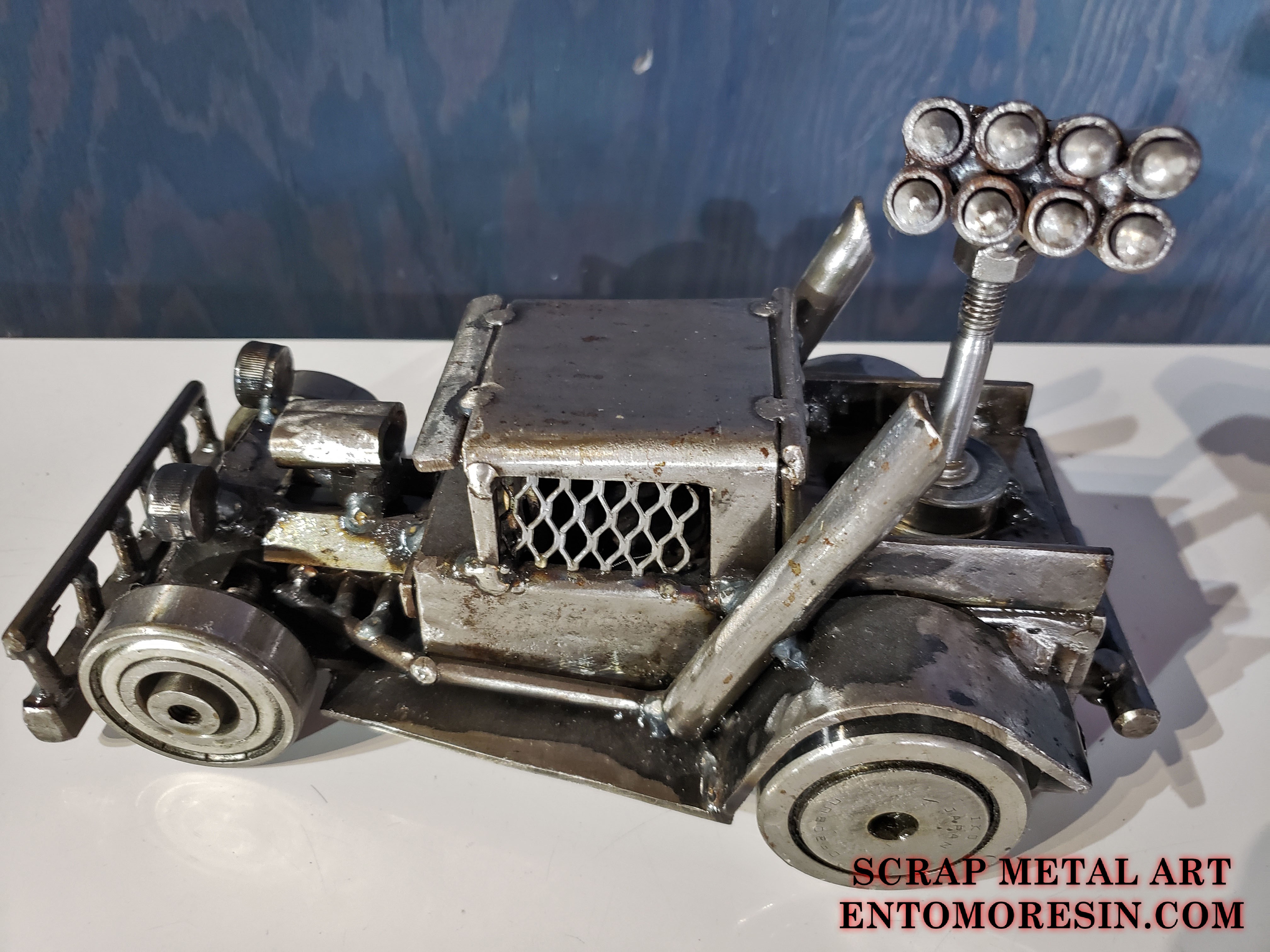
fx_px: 954
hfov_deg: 67.3
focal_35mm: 26
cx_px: 635
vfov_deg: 53.1
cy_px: 476
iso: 250
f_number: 1.5
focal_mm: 4.3
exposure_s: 1/24
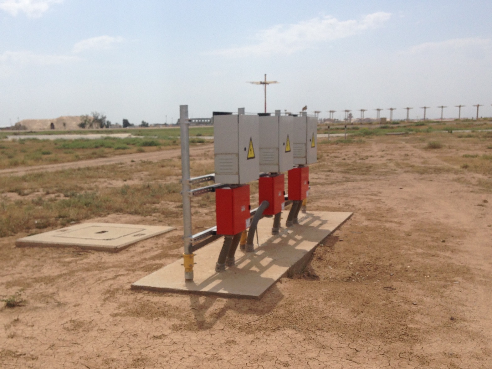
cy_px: 226
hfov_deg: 44.8
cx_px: 228
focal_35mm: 42
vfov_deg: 34.2
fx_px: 597
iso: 50
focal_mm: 4.12
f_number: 2.4
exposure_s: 1/3623
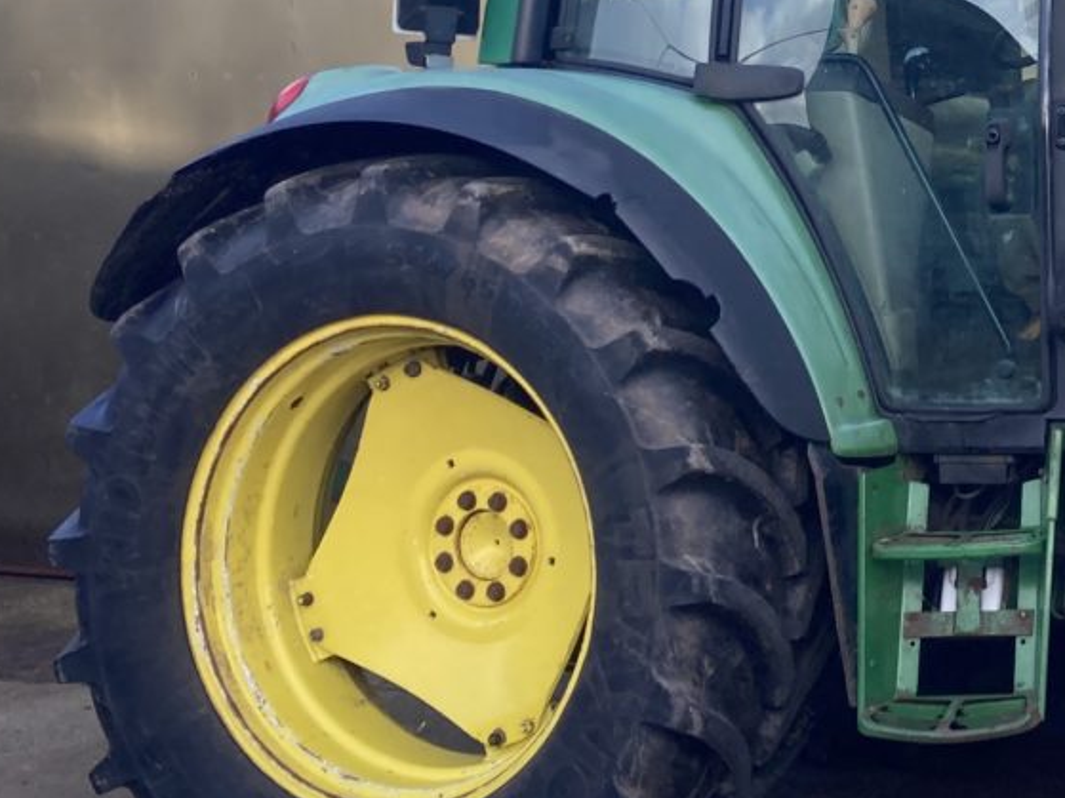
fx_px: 2368
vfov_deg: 18.8
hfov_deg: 23.0
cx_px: 1315
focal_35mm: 77
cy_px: 72
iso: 20
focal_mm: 3.99
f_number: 1.8
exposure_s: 1/585
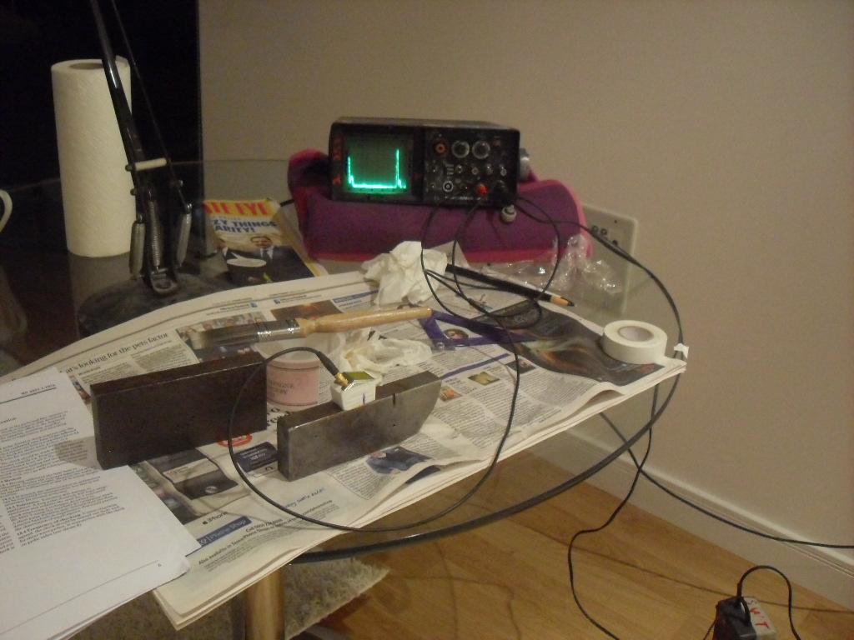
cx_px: 427
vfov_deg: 38.7
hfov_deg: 50.1
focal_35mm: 37
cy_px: 320
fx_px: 913
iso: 480
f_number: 2.8
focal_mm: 6.3
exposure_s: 1/10
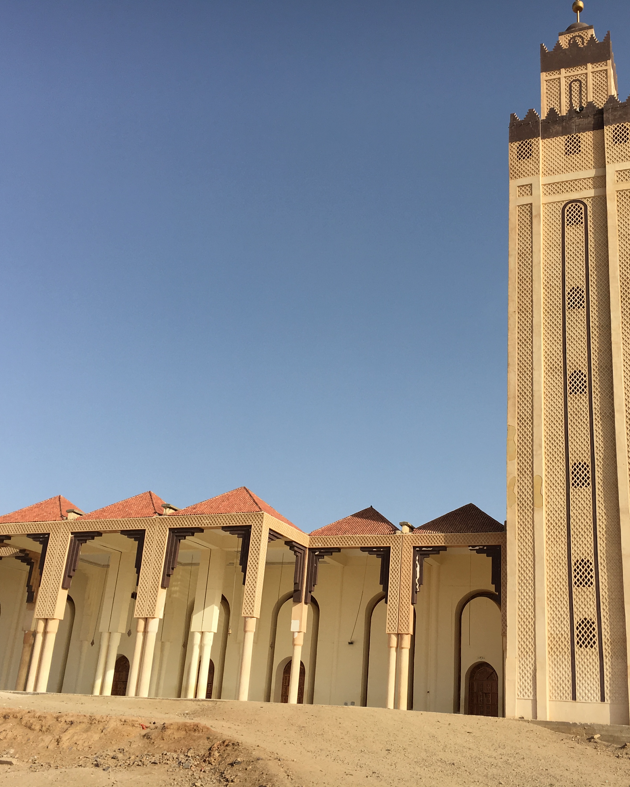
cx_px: 381
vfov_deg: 47.9
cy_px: 395
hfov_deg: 39.0
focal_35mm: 38
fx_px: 886
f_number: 2.2
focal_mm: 4.15
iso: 25
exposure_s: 1/2024
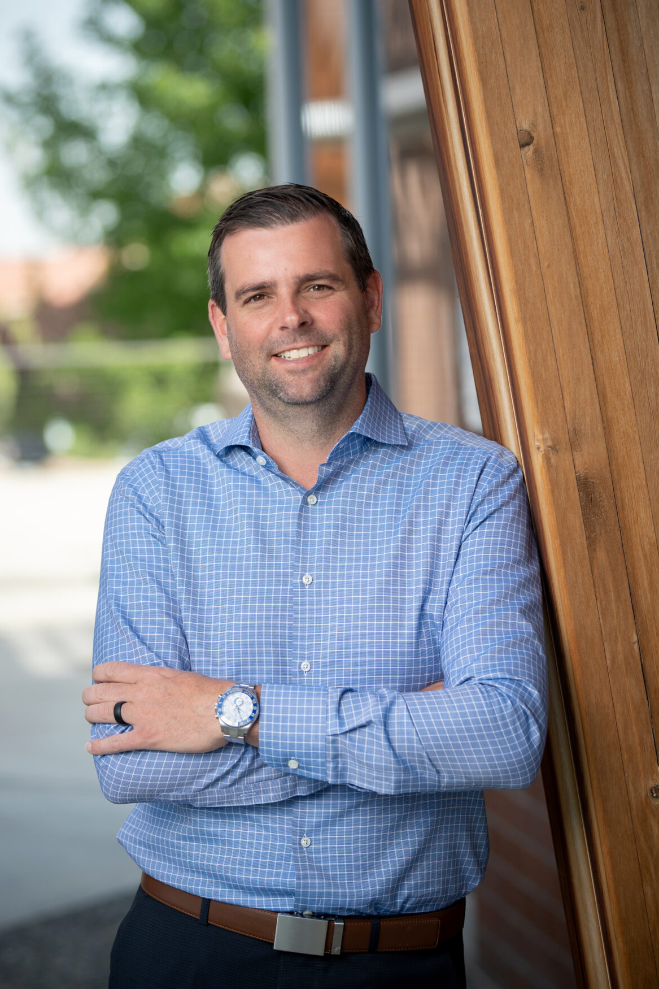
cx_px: 294
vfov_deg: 17.5
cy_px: 458
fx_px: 3212
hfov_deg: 11.7
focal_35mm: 117
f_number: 2.8
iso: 100
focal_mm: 100
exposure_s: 1/500
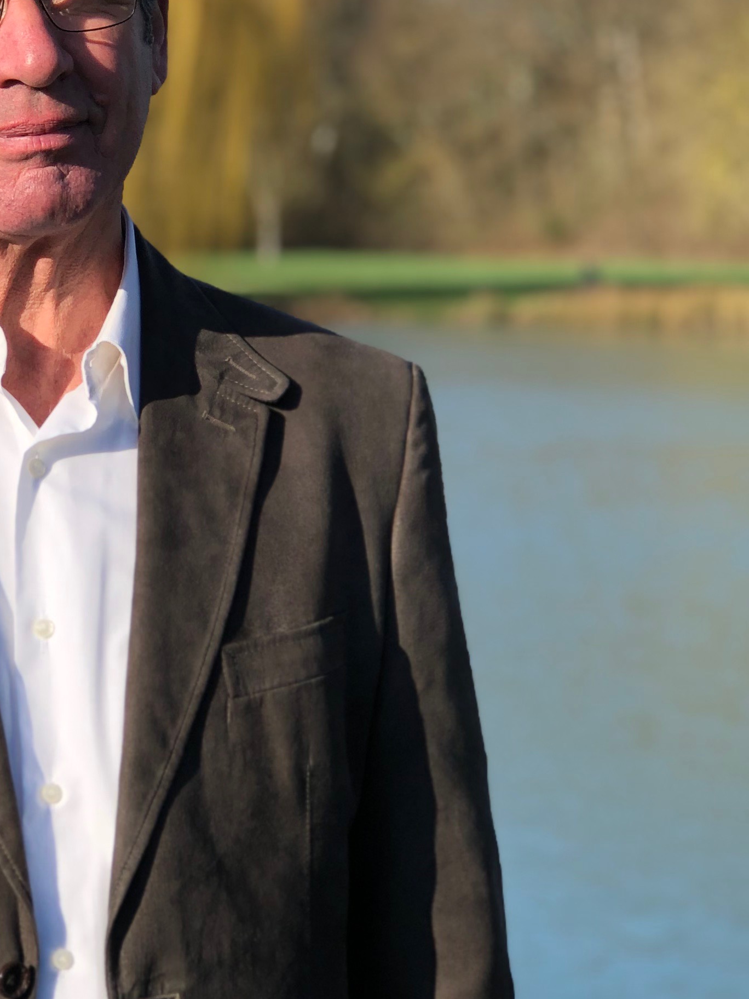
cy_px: 283
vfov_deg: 15.6
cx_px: 44
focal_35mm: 126
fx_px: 3635
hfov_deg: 11.7
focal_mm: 6.6
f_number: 2.8
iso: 20
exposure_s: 1/475
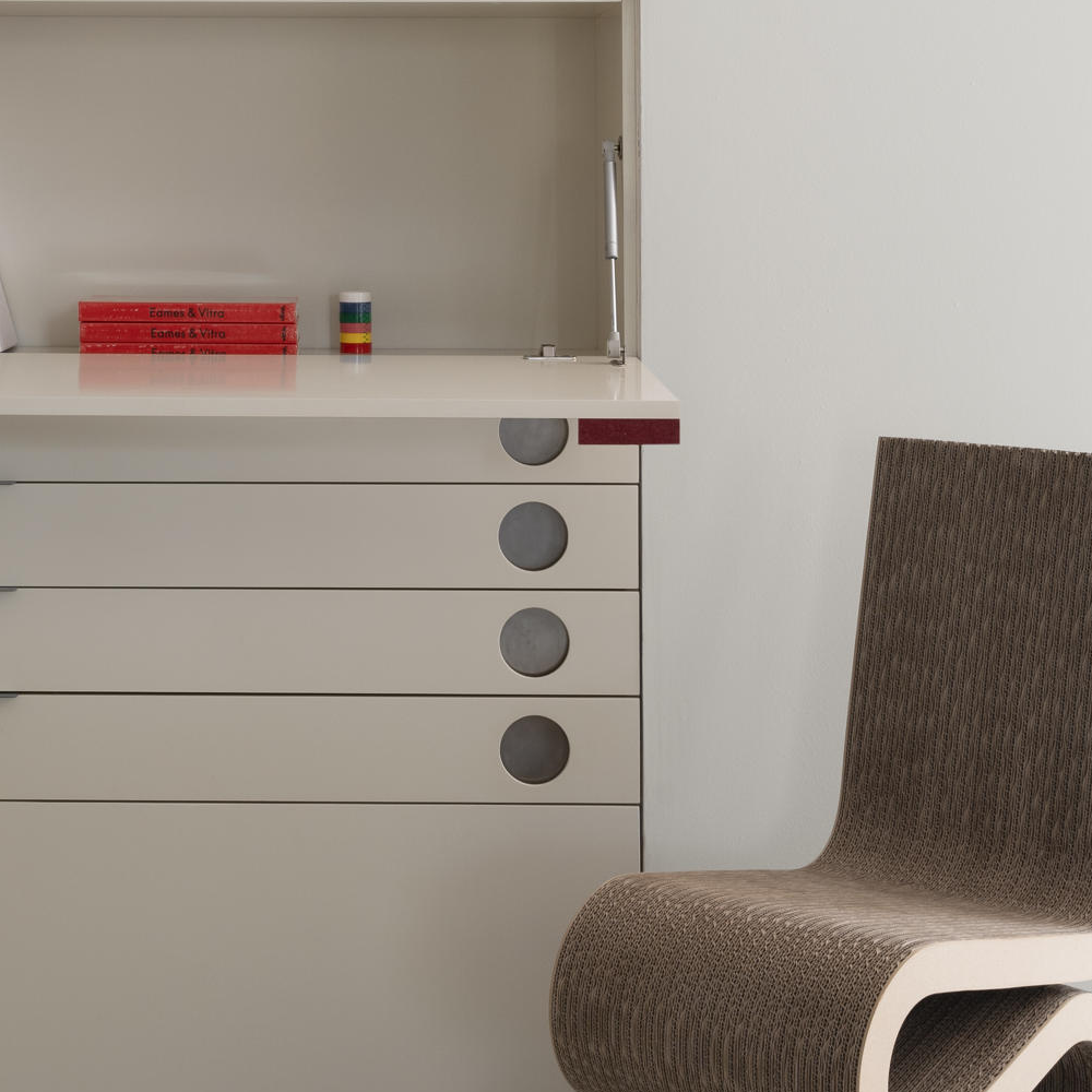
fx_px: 2874
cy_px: 177
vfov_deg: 21.2
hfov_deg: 21.3
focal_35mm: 81
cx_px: 261
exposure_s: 1.3
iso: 160
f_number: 11
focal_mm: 31.6
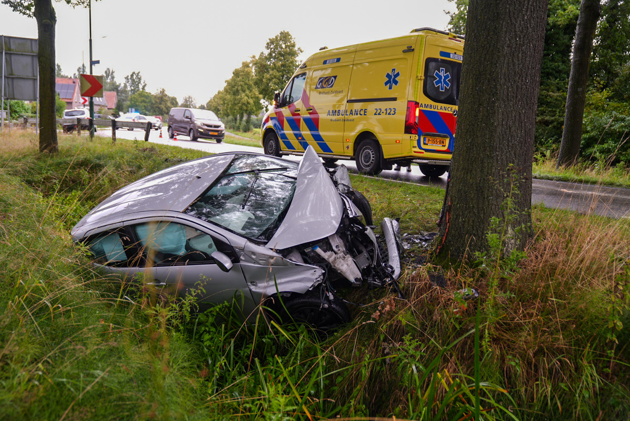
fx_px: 525
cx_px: 315
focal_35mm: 30
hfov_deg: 61.9
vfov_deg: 43.7
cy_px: 210
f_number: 2.8
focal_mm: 30
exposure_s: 1/50
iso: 64
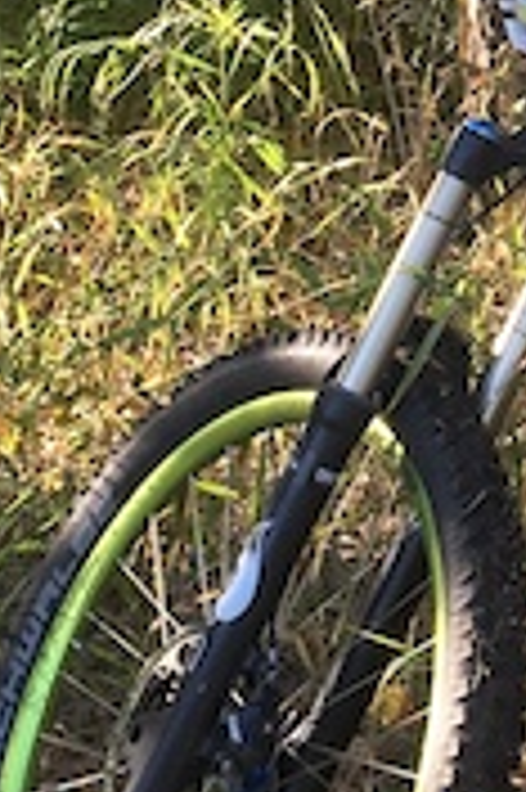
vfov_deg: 14.1
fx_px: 3008
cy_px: -374
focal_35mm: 137
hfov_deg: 9.6
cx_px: 854
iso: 25
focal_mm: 4.15
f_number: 2.2
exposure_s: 1/155
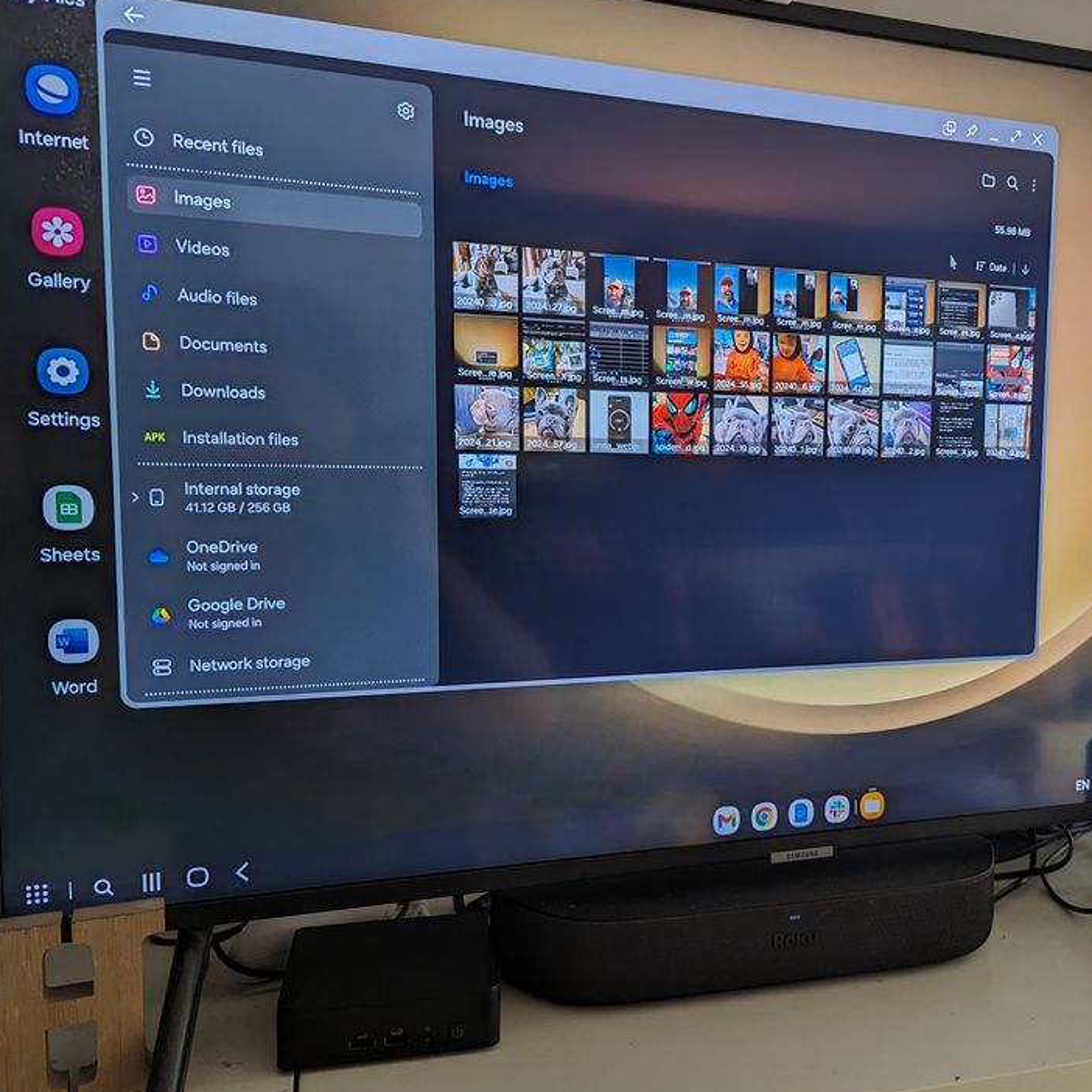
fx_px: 1106
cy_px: 567
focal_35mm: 31
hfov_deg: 51.7
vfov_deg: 52.5
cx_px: 714
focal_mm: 6.81
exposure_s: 1/60
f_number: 1.85
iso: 73
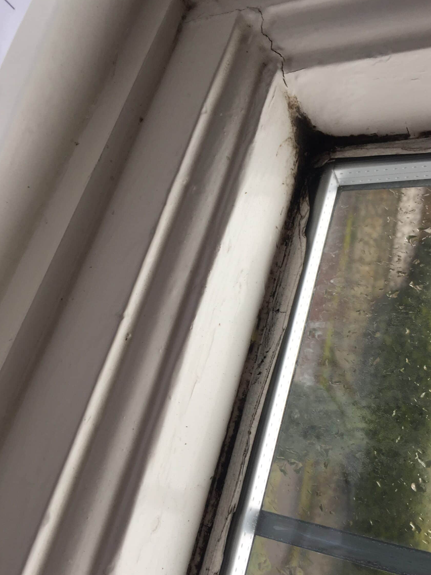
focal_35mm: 33
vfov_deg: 55.3
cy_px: 311
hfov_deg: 42.9
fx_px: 548
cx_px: 209
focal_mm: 4.15
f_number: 2.2
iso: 32
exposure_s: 1/100
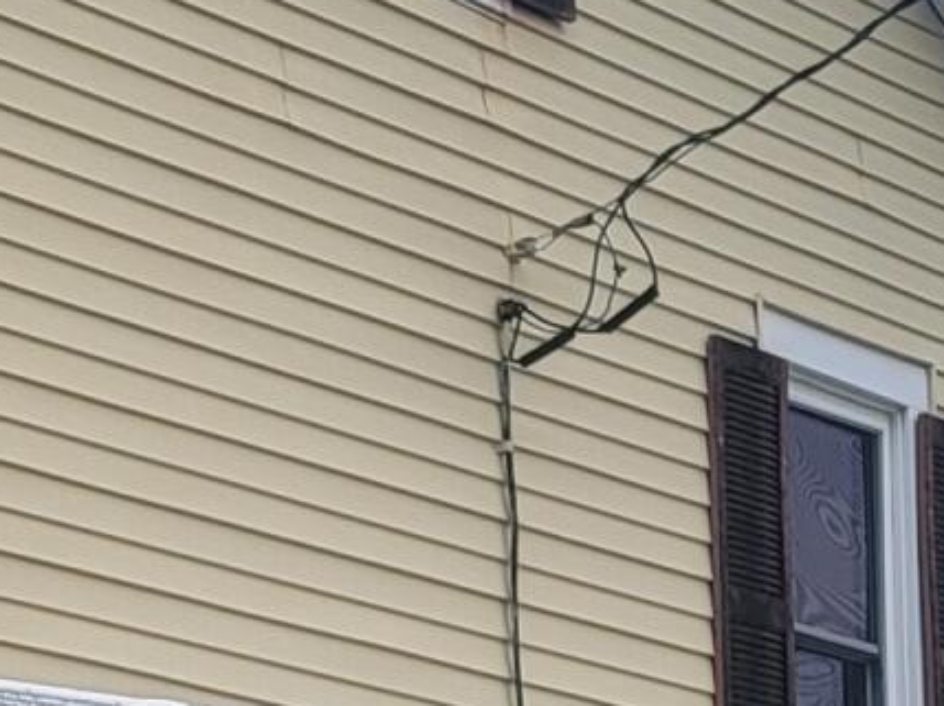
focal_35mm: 168
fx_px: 4578
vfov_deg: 8.6
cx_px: -337
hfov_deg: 11.4
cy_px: 1108
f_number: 1.8
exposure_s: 1/475
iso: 16
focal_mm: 6.7
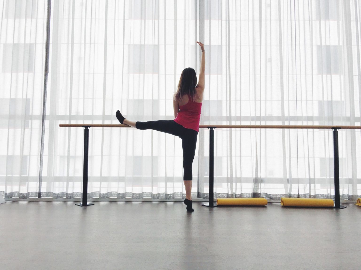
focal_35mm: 29
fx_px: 302
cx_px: 180
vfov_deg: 48.2
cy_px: 135
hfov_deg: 61.7
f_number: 2.2
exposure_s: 1/159
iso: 25
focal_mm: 4.15
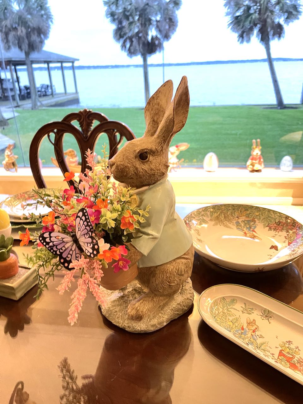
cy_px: 202
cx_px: 152
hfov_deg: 53.1
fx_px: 303
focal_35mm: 26
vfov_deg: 67.3
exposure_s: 1/15
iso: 1000
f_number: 1.6
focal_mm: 5.1
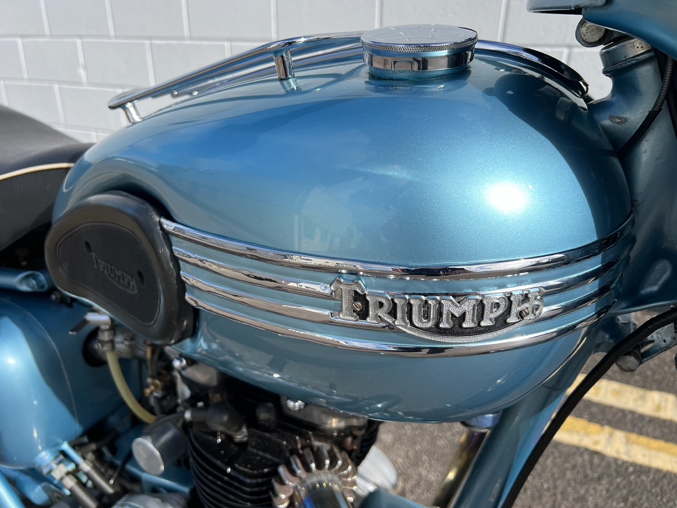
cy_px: 254
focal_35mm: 26
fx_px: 508
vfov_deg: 53.1
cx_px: 338
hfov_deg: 67.3
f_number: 1.5
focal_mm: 5.7
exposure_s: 1/3257
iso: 50
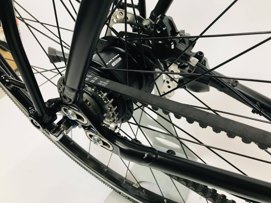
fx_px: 219
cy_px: 102
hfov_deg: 63.4
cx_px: 136
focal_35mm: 28
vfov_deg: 49.7
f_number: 1.8
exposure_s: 1/25
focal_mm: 3.99
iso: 40
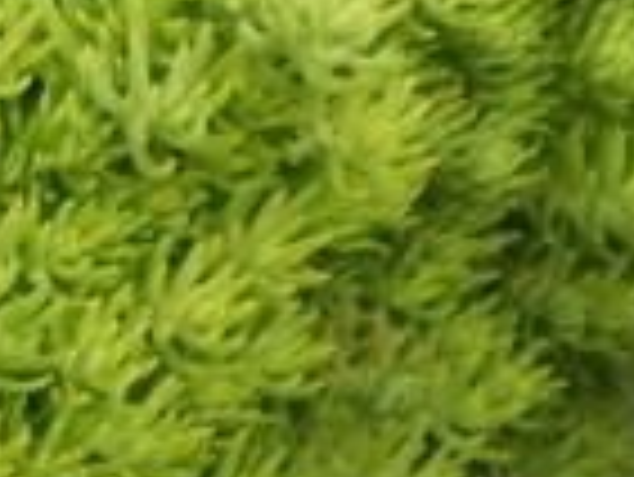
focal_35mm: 297
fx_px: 5444
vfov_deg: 5.0
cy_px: -302
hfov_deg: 6.4
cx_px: -692
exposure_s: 1/100
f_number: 3.5
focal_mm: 7.4
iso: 100
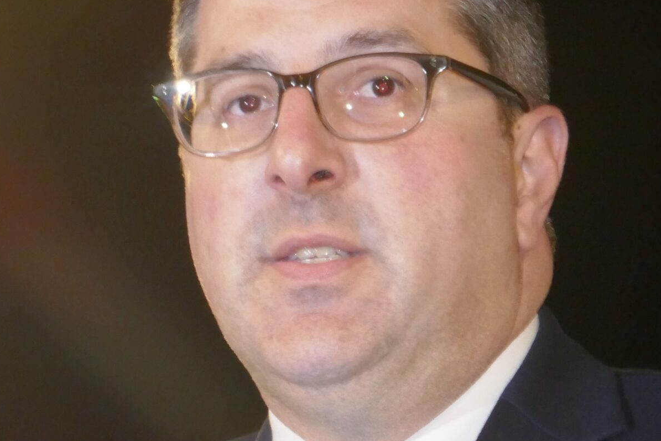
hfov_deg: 6.5
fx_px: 5784
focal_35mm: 315
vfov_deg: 4.4
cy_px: 301
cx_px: 152
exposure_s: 1/8
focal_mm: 53.6
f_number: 5.8
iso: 2000
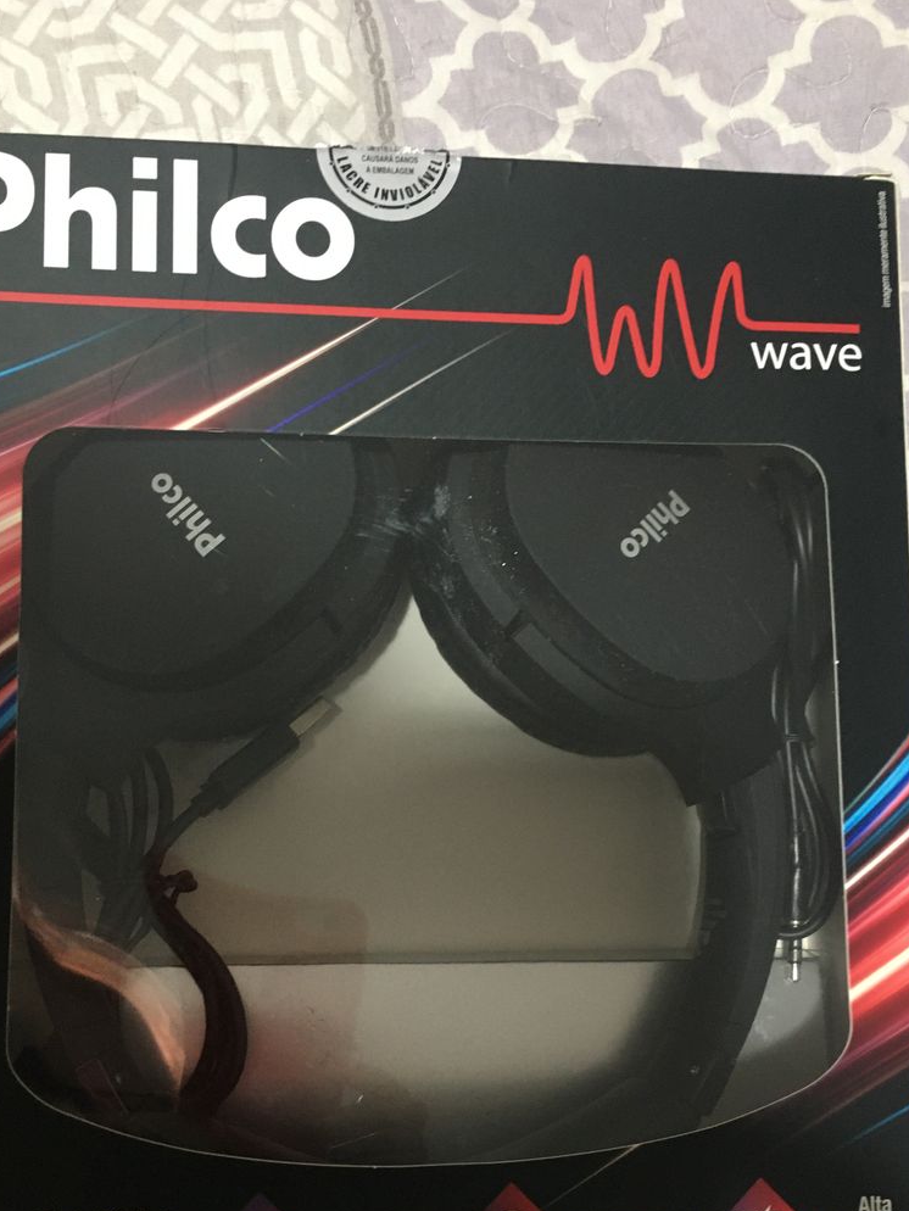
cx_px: 416
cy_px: 709
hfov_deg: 40.7
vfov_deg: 52.4
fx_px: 1225
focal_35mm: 35
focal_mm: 4.15
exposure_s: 1/24
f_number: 2.2
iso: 200
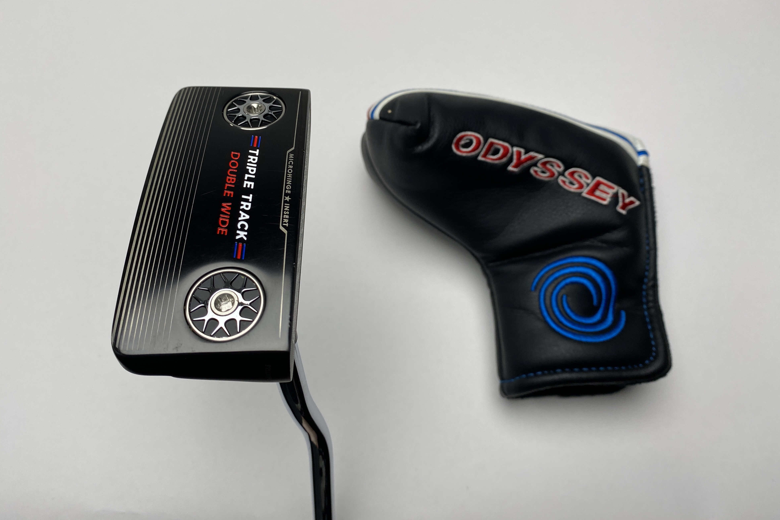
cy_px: 225
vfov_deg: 46.3
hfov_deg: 65.5
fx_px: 607
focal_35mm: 28
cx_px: 385
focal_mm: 4.25
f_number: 1.8
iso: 32
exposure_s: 1/362
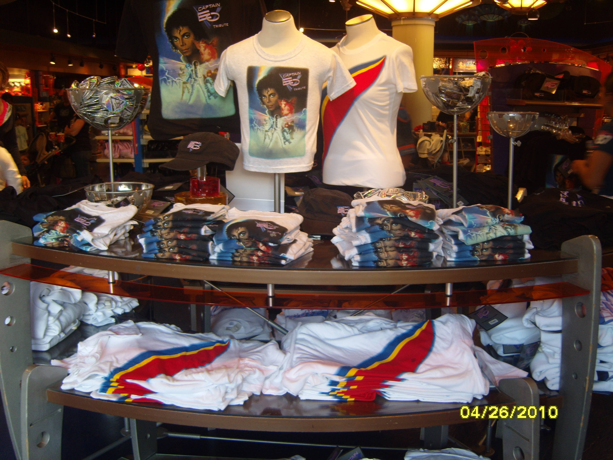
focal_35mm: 35
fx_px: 620
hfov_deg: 52.6
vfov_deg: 40.7
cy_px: 230
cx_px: 306
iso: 91
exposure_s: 1/30
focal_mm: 7.4
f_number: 2.8
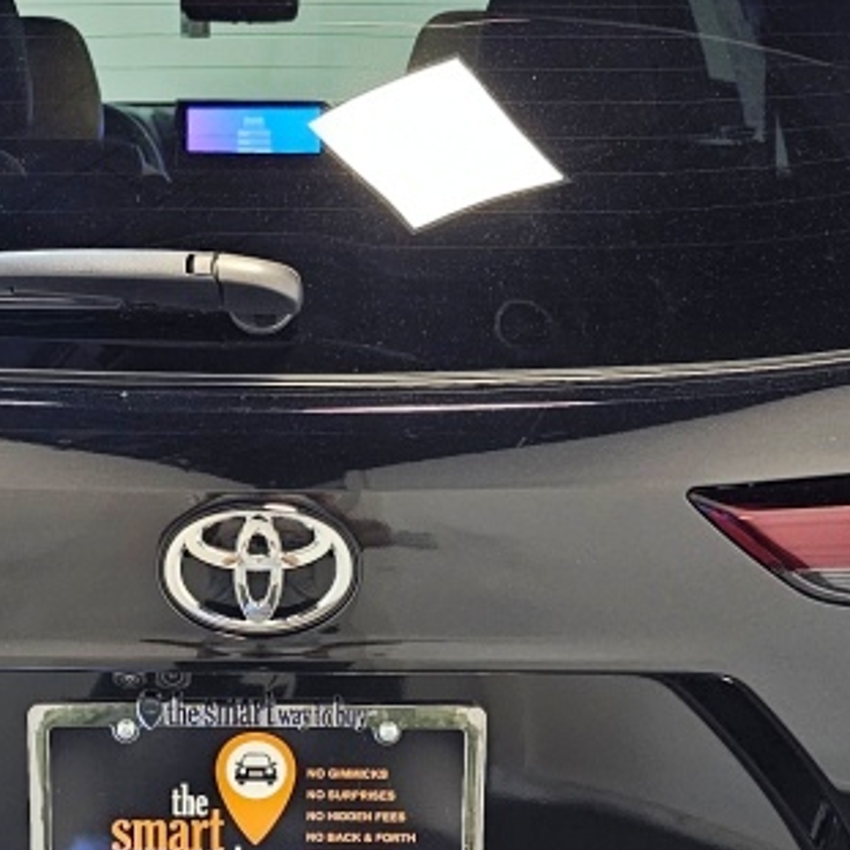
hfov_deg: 25.5
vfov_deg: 25.6
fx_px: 1861
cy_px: 563
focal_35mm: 67
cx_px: 246
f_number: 1.7
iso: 640
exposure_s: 1/40
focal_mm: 6.3
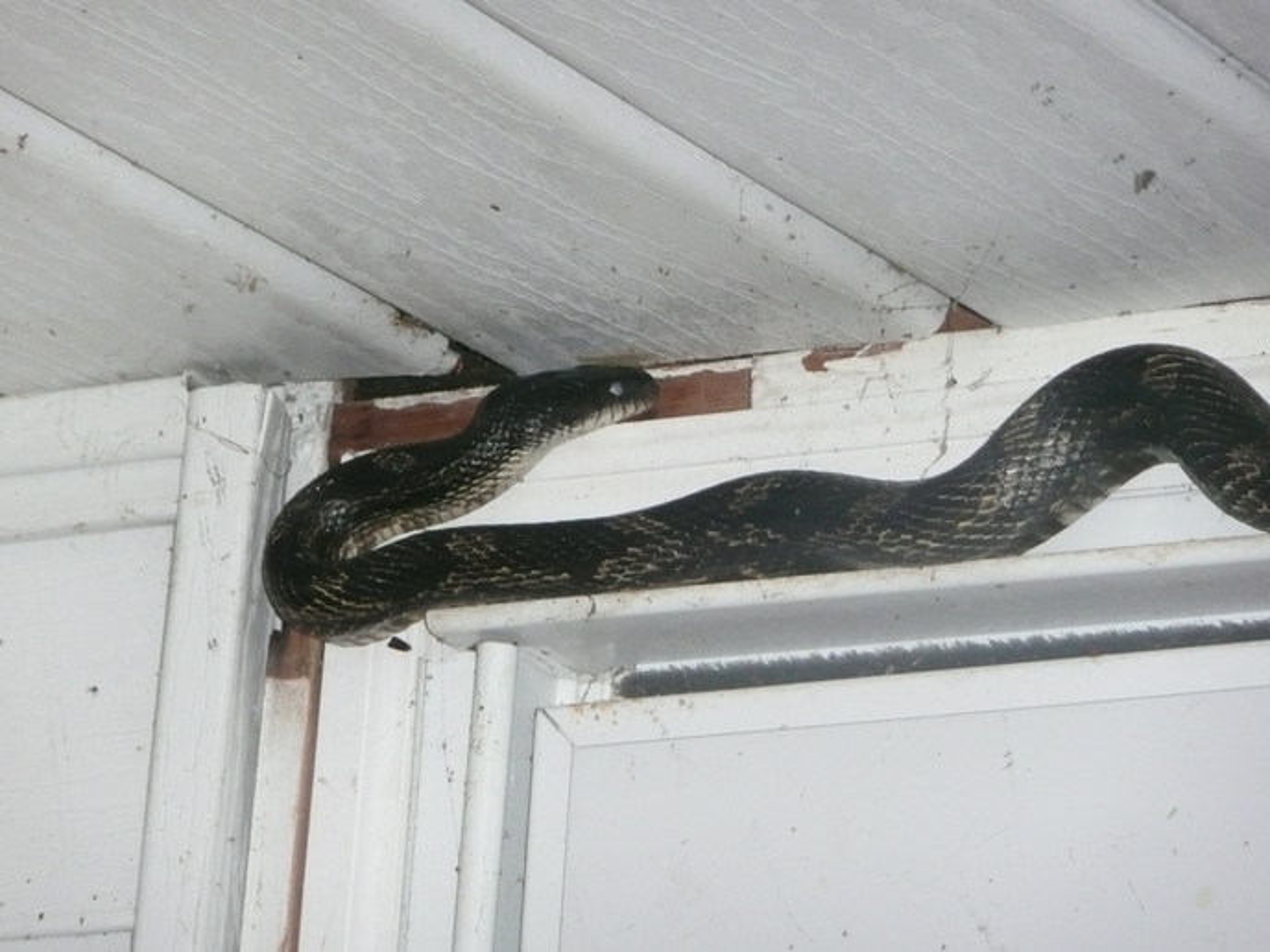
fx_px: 10273
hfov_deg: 7.1
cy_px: 476
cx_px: 635
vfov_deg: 5.3
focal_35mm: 280
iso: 500
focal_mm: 46
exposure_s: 1/30
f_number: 4.9
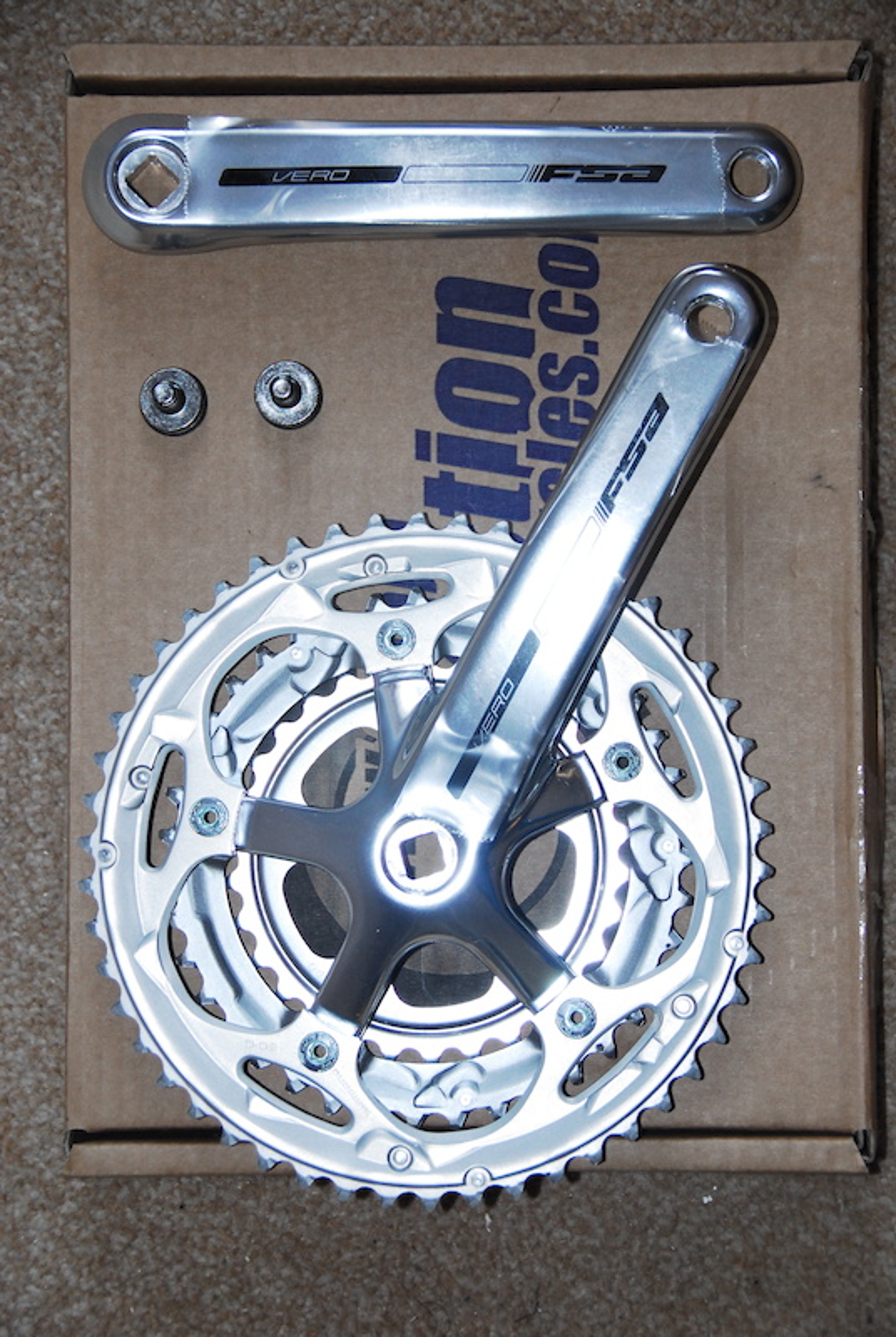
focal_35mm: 93
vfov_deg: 21.9
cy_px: 668
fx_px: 3460
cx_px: 448
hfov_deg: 14.8
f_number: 4.8
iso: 640
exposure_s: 1/25
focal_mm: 62
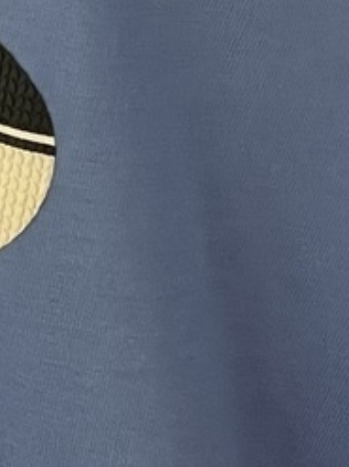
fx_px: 4763
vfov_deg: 5.6
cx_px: -519
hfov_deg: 4.1
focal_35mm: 354
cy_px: -192
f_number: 2.2
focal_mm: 7.5
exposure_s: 1/60
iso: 400
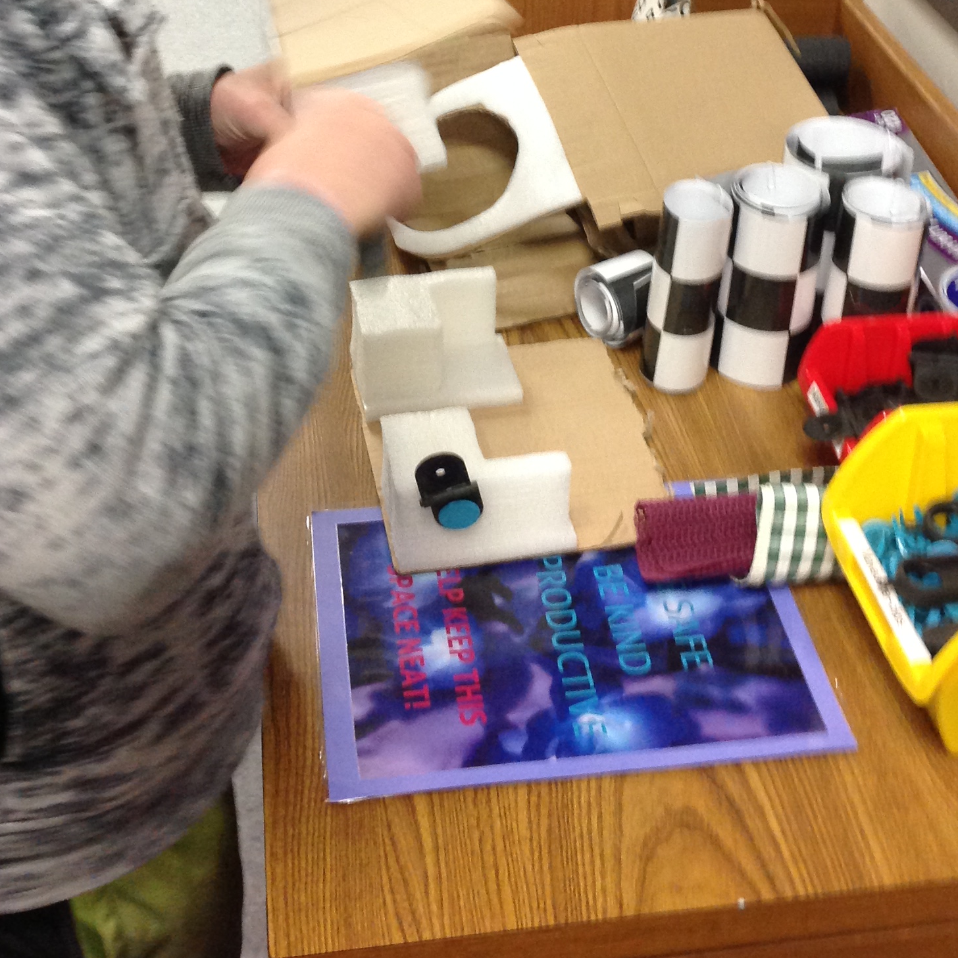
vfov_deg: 30.0
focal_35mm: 55
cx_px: 540
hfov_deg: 31.1
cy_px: 130
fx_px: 1722
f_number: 2.4
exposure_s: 1/15
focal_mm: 4.28
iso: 160
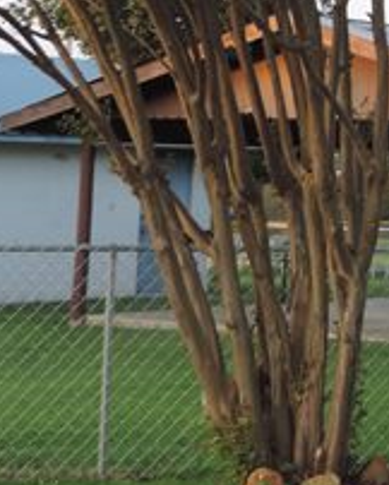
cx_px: 665
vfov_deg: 13.9
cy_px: -58
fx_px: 1940
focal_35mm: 135
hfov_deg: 10.8
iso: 80
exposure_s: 1/100
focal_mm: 6.2
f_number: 3.3
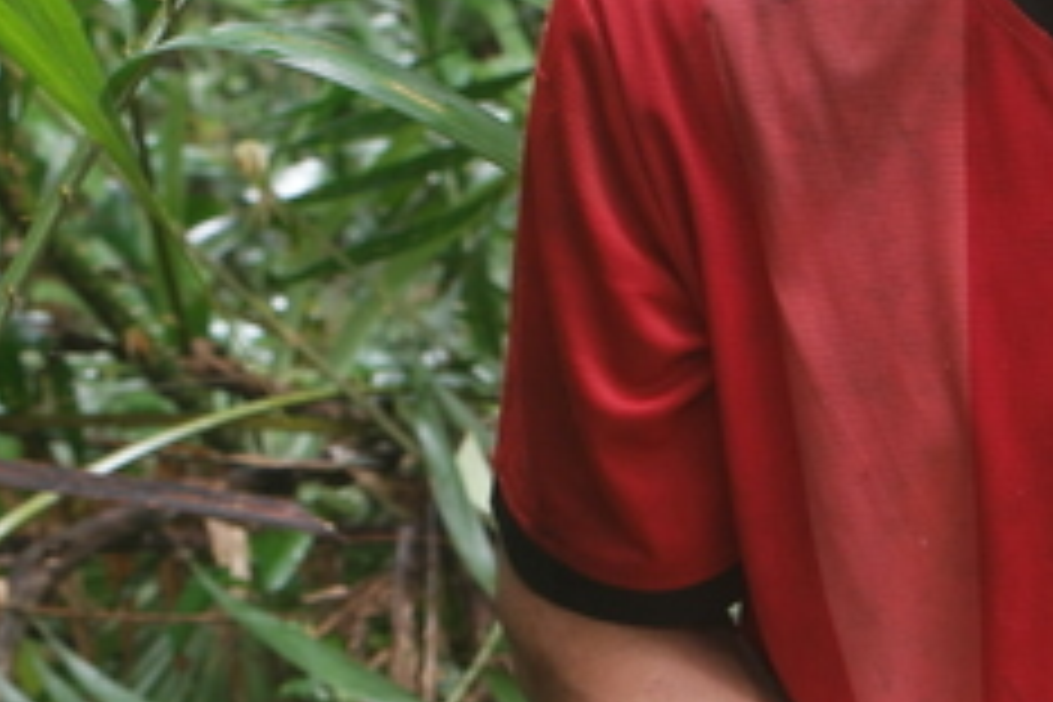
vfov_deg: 9.8
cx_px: 1210
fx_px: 4095
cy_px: 254
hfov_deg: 14.3
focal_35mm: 140
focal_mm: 21
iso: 400
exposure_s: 1/30
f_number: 5.6
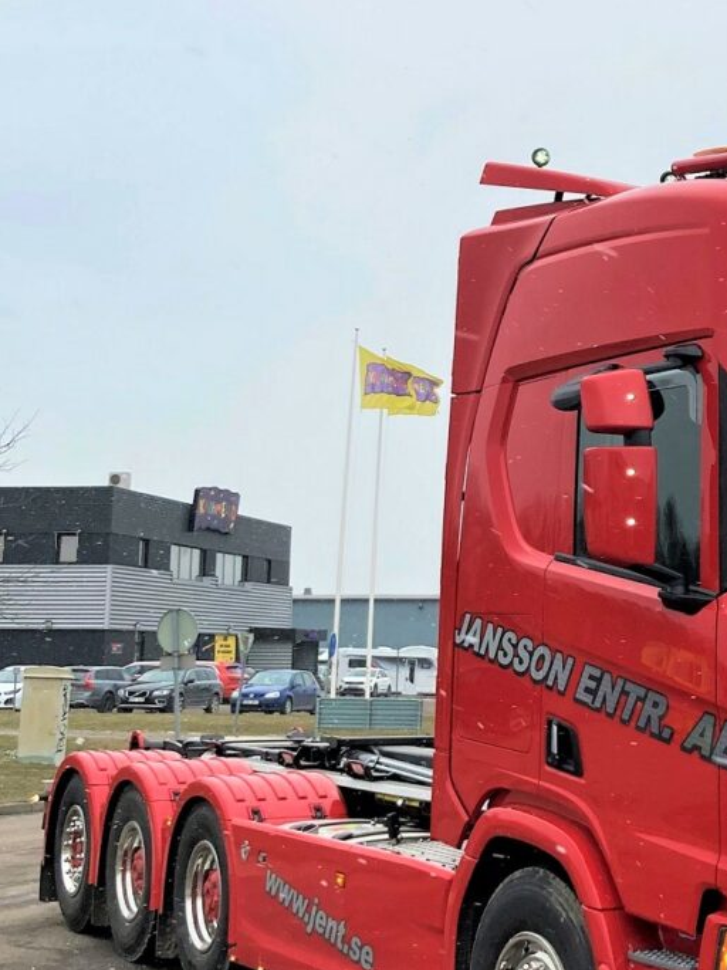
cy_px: 452
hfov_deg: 22.6
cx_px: 679
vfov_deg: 30.7
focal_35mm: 63
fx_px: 1765
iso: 20
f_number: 1.8
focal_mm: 3.99
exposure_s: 1/403
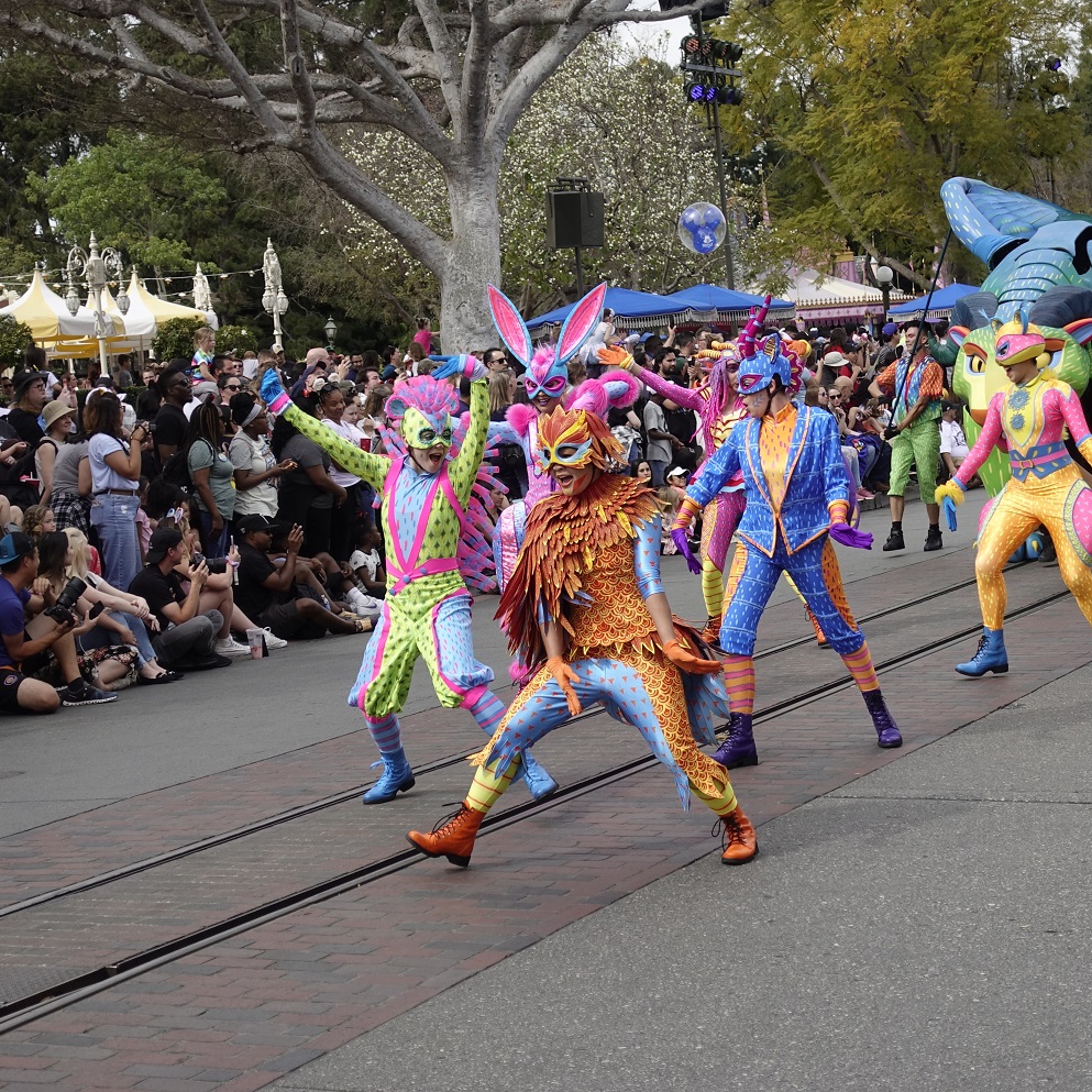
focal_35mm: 77
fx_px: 2748
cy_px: 543
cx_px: 571
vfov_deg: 22.5
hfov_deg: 22.5
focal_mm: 22.18
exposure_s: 1/1600
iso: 160
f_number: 2.8
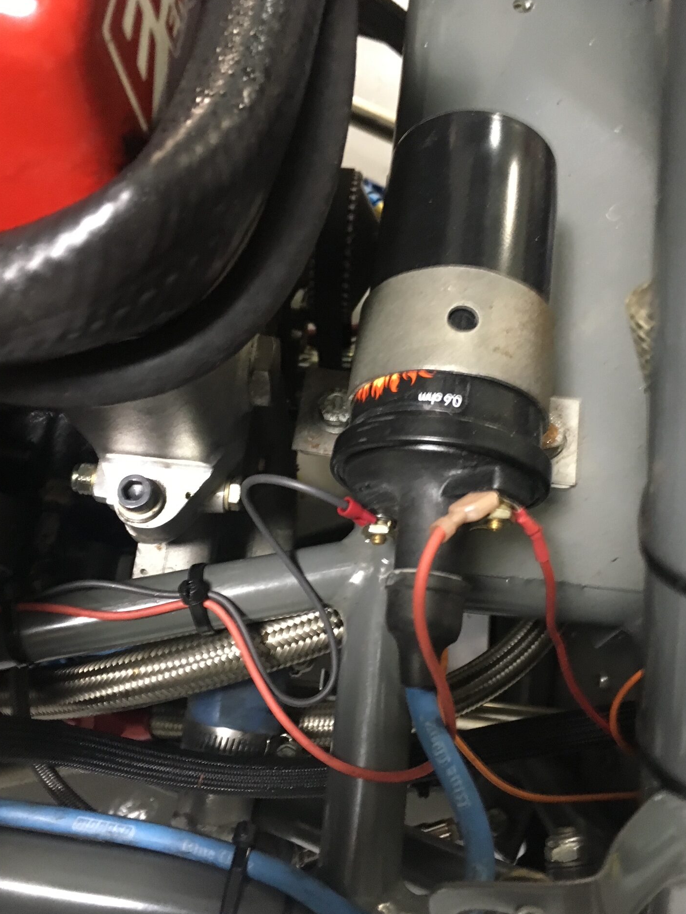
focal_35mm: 31
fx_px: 819
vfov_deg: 58.3
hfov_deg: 45.4
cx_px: 353
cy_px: 470
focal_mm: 4.15
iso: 200
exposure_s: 1/15
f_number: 2.2
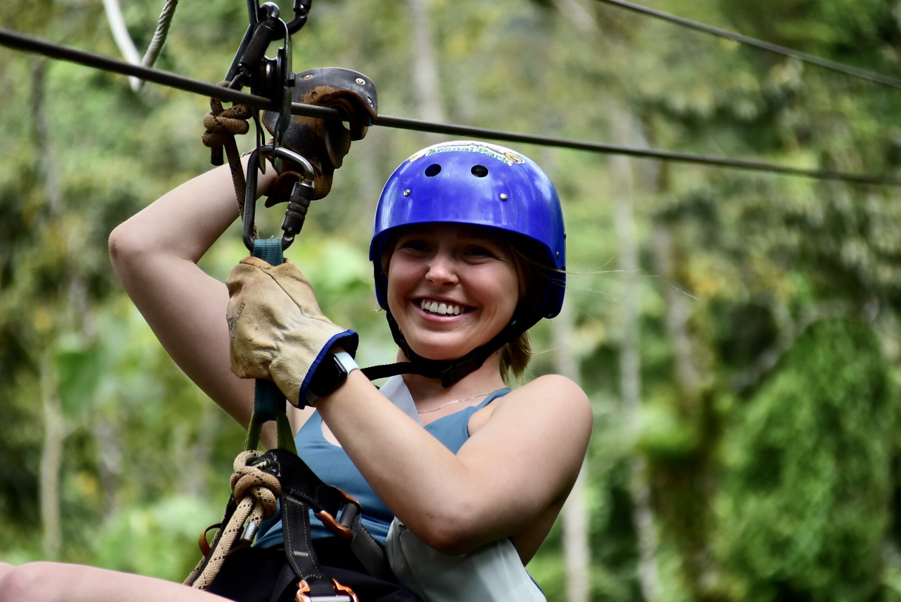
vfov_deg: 5.4
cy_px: 301
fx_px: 6387
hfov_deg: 8.1
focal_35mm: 255
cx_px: 450
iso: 800
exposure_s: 1/800
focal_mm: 170
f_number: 6.3
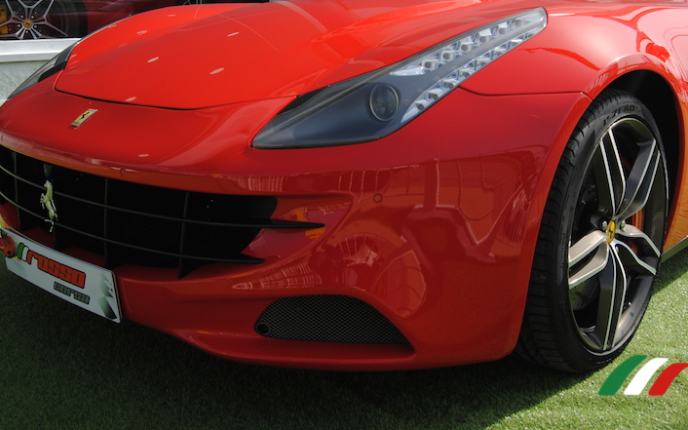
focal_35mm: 39
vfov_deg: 32.2
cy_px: 112
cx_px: 414
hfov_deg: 50.1
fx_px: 731
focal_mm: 18
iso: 100
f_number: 8
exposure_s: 1/250
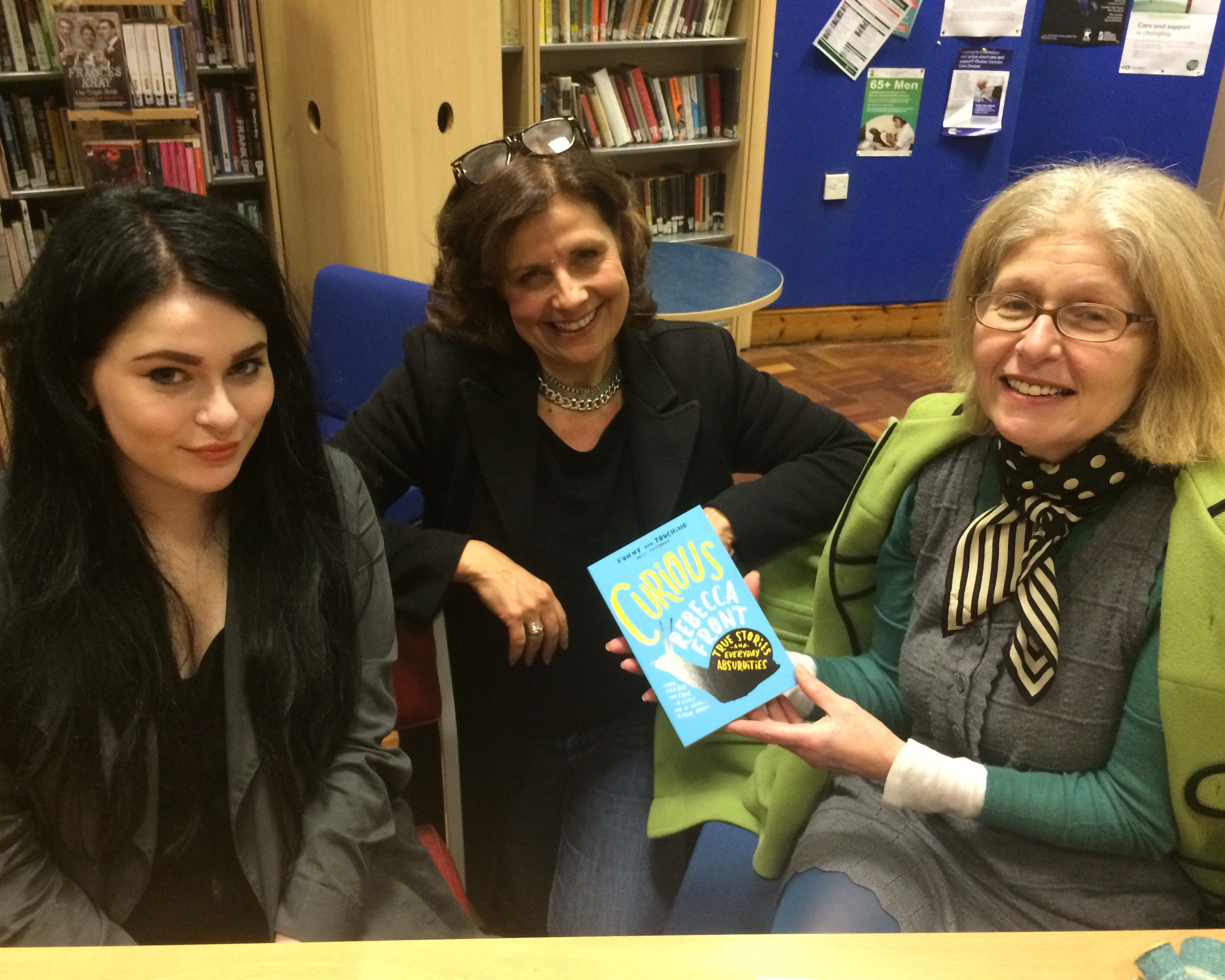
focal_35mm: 31
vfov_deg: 47.1
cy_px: 480
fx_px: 1124
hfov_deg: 57.2
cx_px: 594
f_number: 2.2
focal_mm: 4.15
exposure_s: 1/25
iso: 320
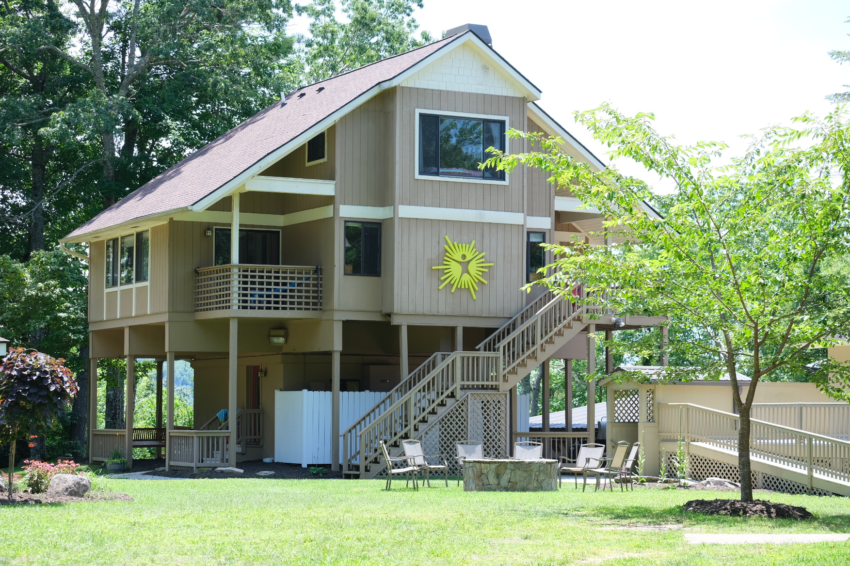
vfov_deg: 17.9
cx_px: 421
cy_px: 280
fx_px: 1794
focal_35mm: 76
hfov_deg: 26.7
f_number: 6.4
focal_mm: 50
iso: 320
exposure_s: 1/150
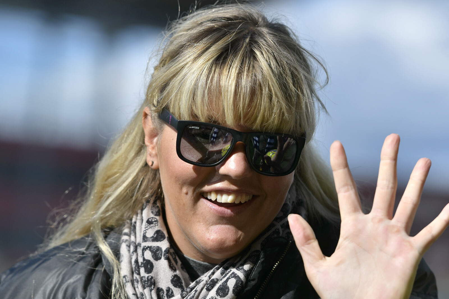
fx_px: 3461
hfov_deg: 7.4
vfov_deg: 5.0
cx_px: 224
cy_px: 150
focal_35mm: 278
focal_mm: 185
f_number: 4
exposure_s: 1/3200
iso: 160
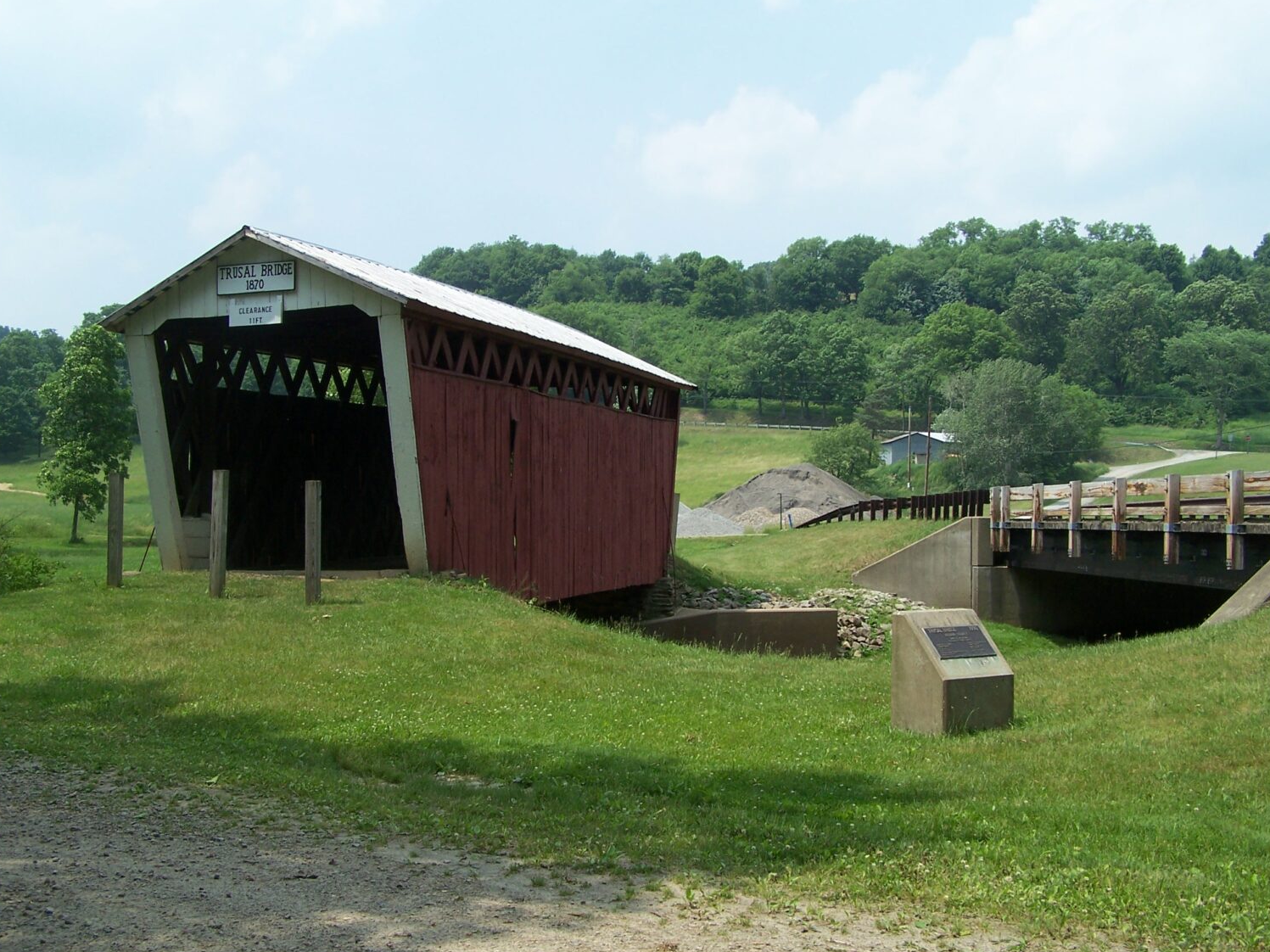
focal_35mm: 39
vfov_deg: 36.8
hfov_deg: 47.9
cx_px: 640
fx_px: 1430
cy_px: 484
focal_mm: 6.3
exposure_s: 1/750
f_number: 4
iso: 80
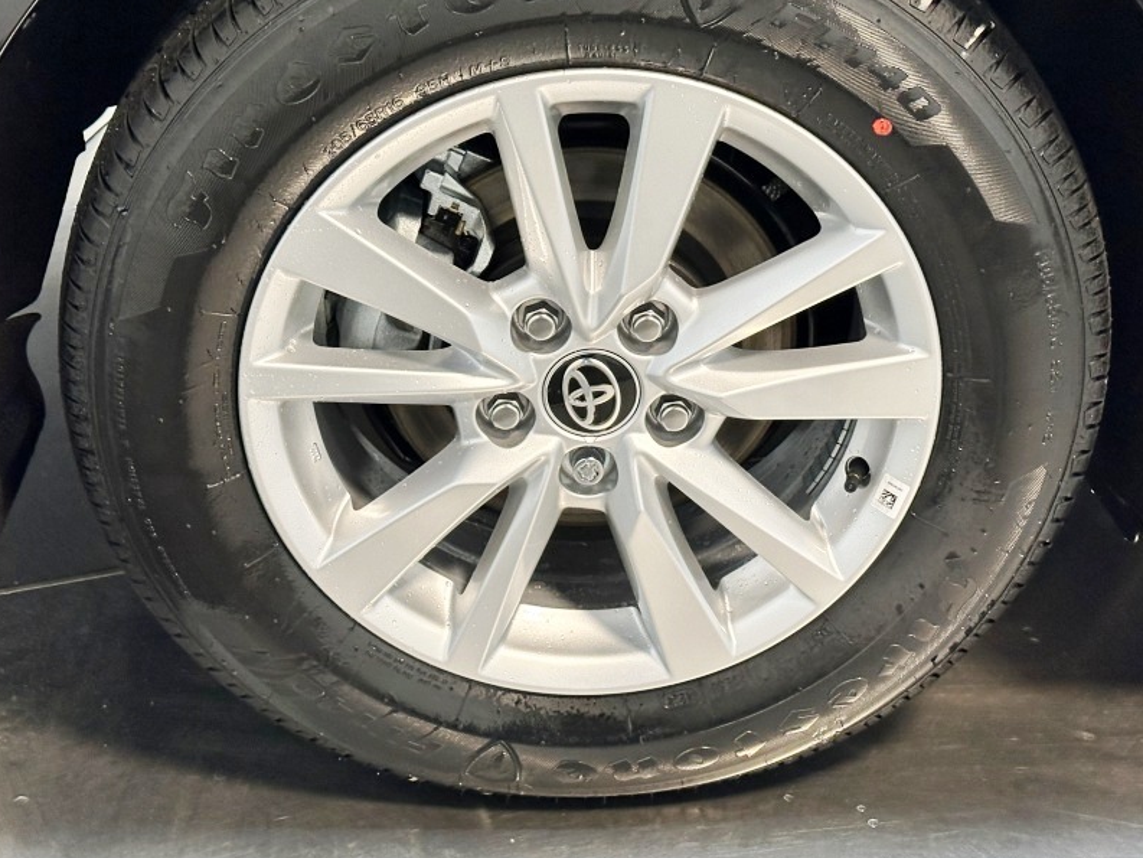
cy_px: 358
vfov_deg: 23.6
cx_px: 592
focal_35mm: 62
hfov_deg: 31.2
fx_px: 2048
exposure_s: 1/40
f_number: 1.78
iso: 500
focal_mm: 6.86
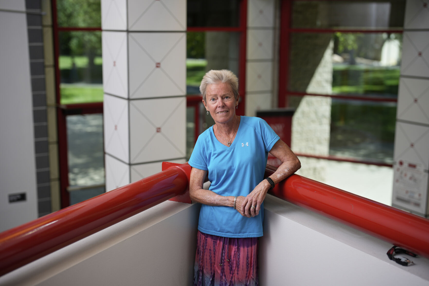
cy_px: 143
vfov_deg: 27.0
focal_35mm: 50
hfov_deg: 39.6
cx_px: 214
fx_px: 596
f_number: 1.8
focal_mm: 50
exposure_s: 1/640
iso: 250
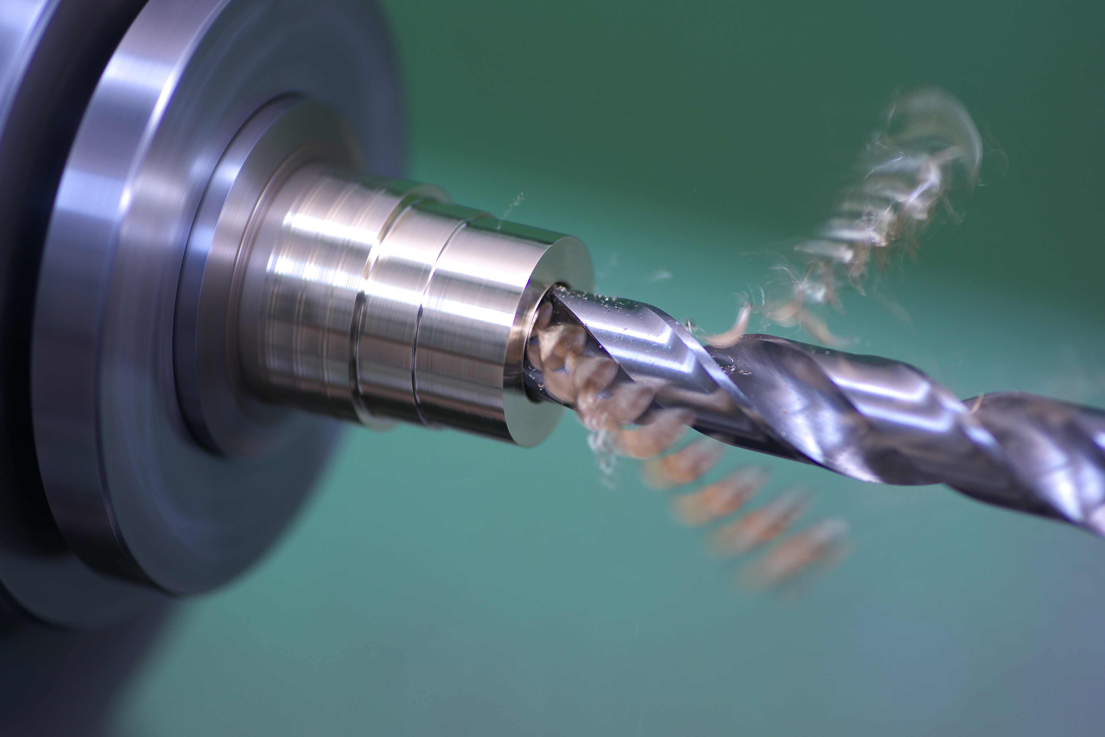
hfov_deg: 15.2
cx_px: 552
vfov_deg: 10.2
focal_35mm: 135
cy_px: 368
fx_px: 4143
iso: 100
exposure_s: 1/40
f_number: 2.8
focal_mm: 90
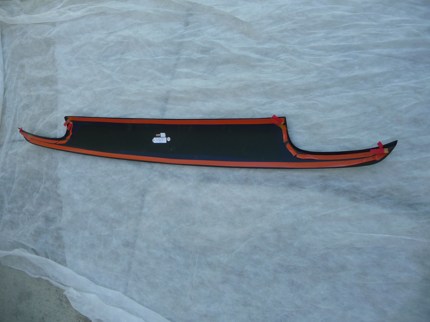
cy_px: 161
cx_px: 215
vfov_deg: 49.7
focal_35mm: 28
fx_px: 348
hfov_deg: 63.4
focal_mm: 4.7
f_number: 3.3
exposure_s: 1/160
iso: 100
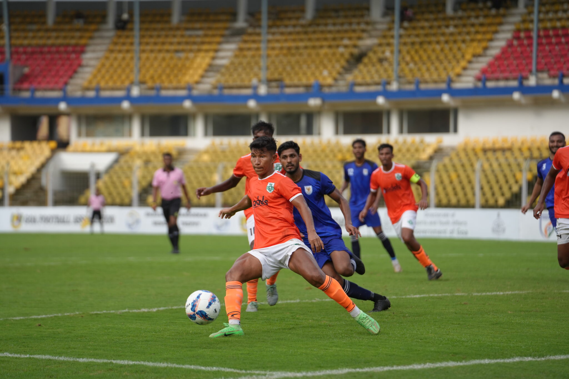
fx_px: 2228
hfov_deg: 14.6
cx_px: 284
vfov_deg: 9.7
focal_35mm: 141
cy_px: 190
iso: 500
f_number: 2.8
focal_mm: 141
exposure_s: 1/3200
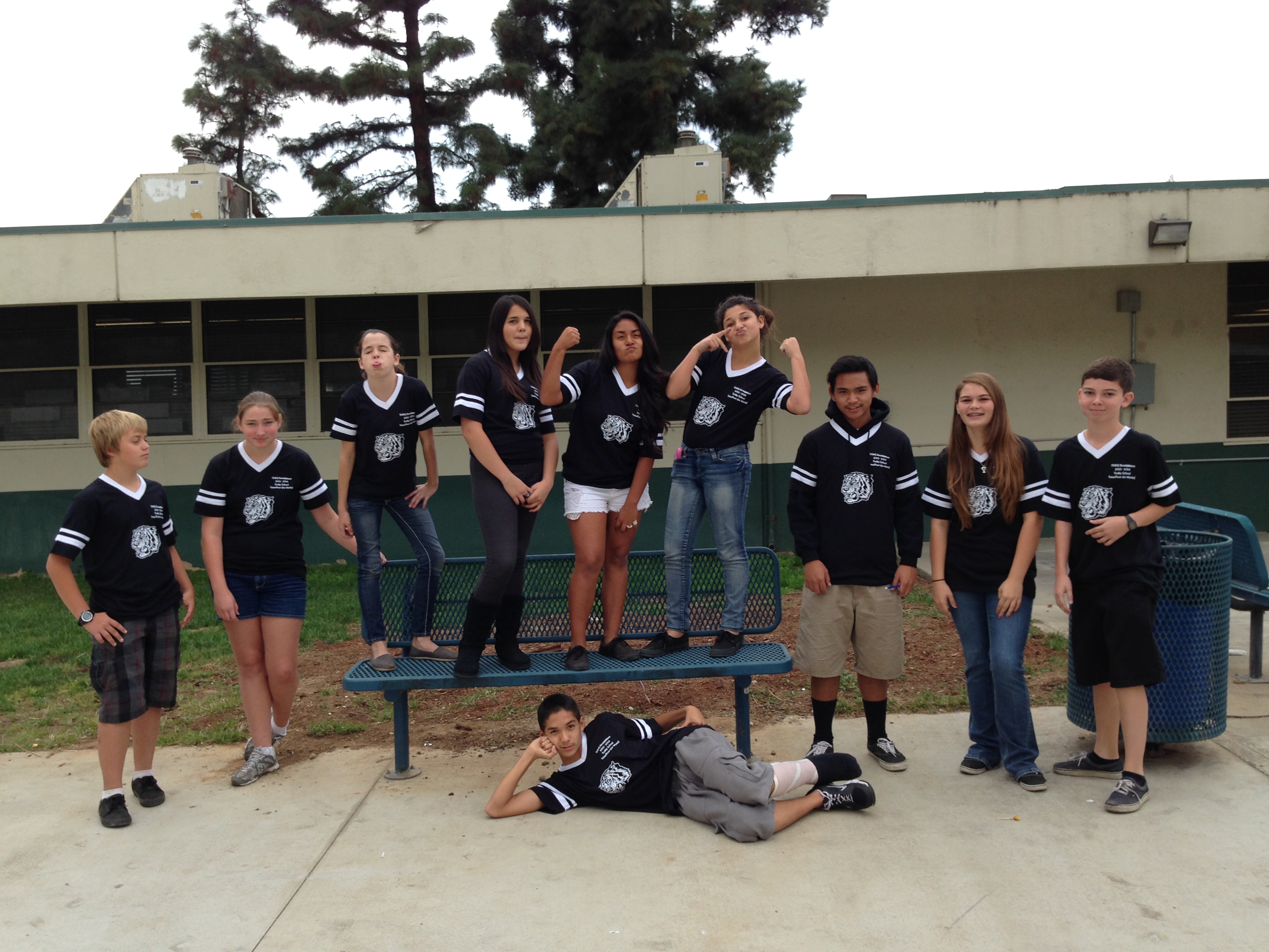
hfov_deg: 55.4
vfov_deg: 42.9
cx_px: 634
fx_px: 1210
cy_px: 476
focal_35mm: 33
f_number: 2.4
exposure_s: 1/345
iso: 50
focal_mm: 4.12
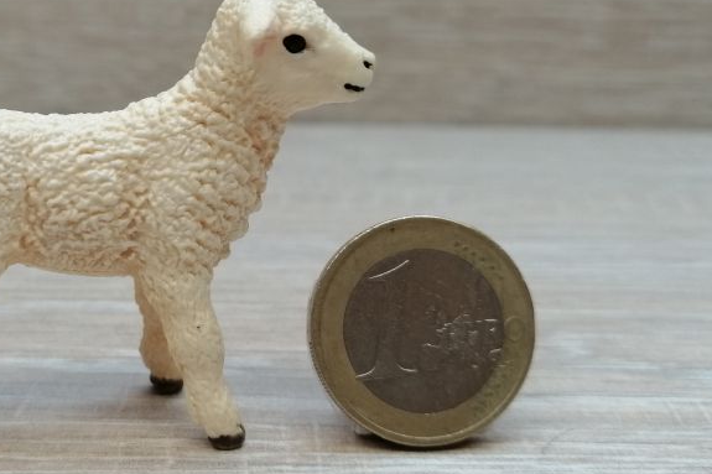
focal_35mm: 50
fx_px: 989
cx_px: 207
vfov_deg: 27.0
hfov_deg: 38.9
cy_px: 220
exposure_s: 1/180
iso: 80
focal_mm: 3.95
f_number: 1.8
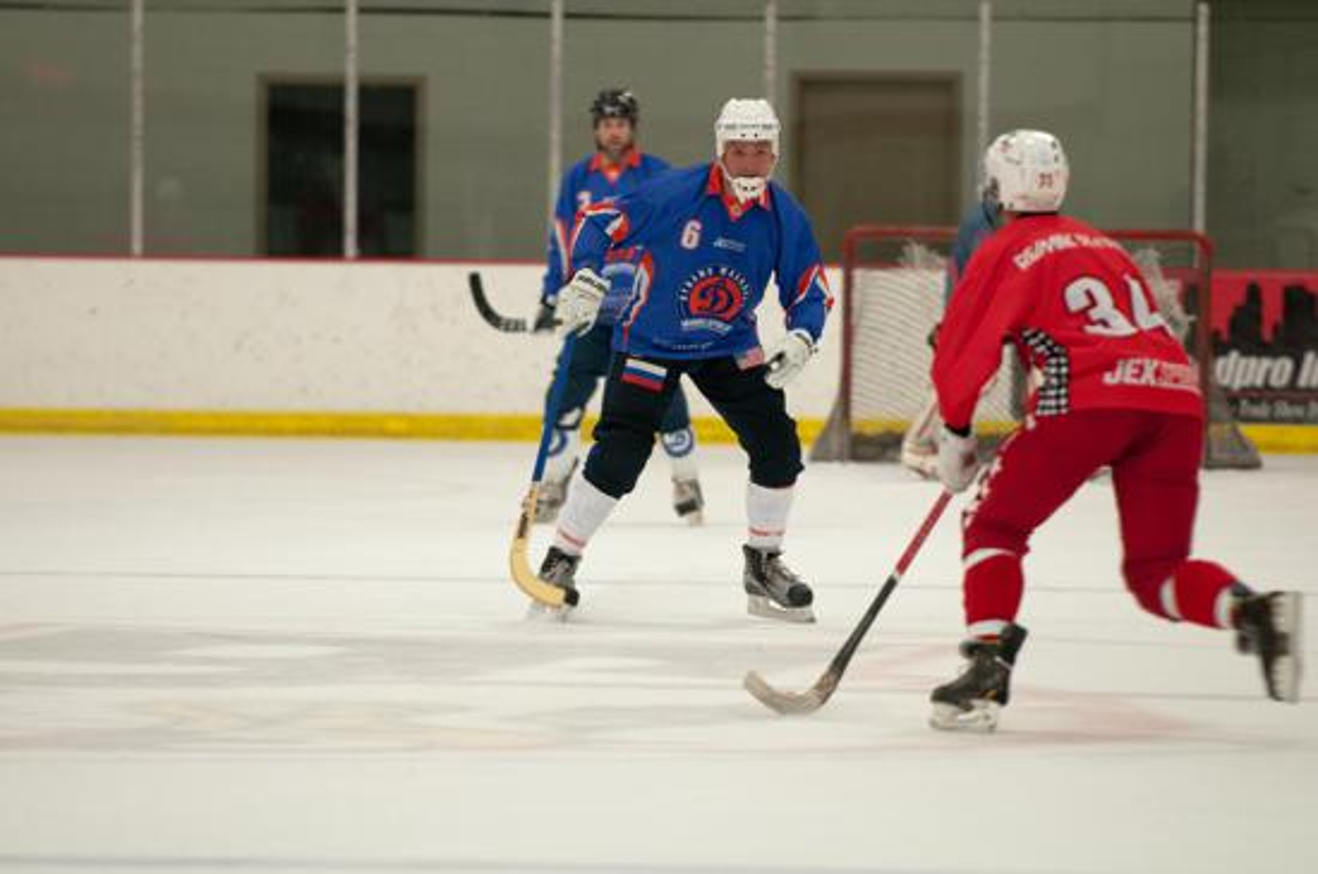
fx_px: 10967
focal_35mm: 300
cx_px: 659
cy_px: 437
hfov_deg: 6.9
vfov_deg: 4.6
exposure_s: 1/200
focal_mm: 200
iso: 400
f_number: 3.2
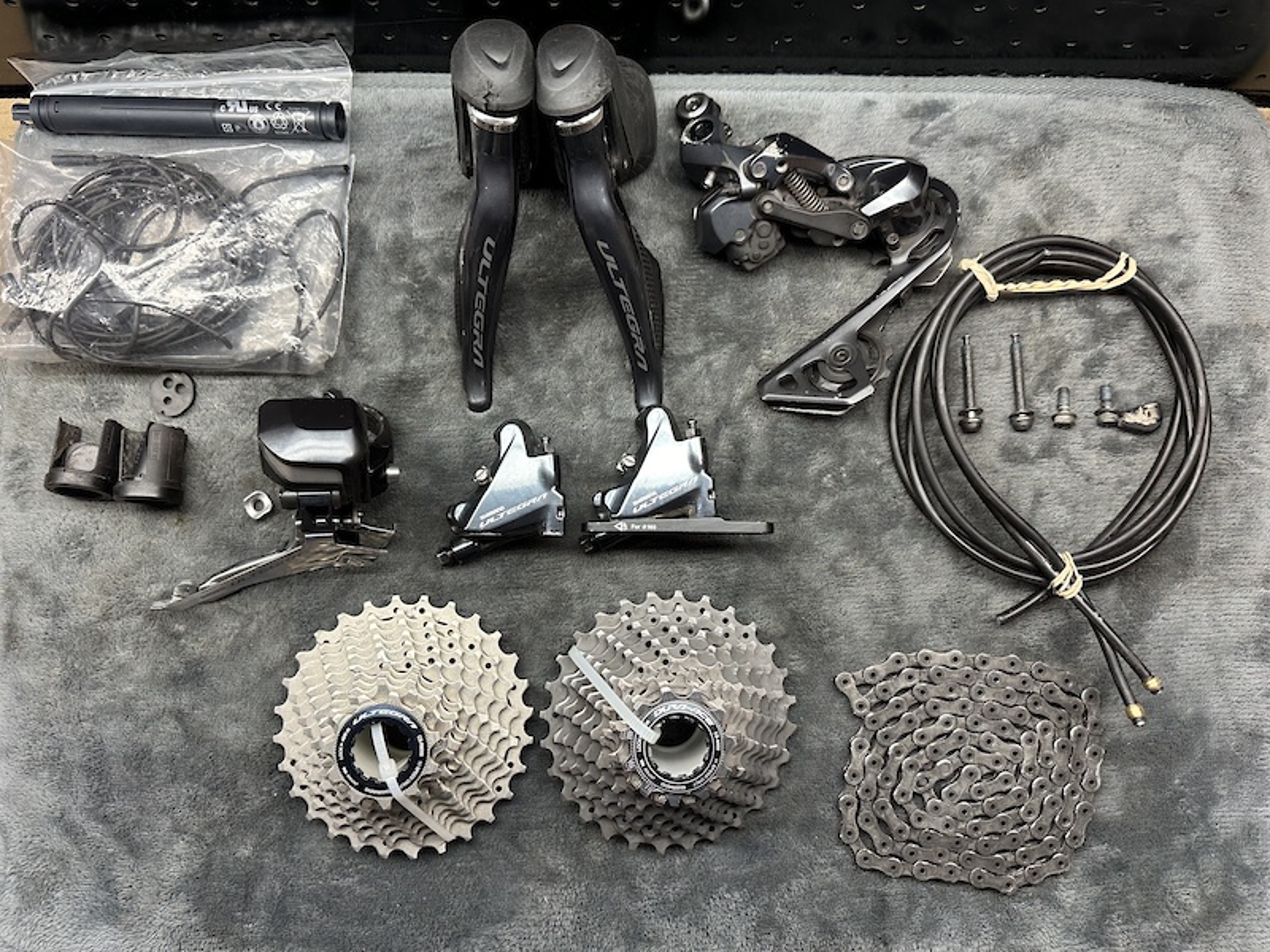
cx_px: 635
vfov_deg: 56.8
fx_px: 881
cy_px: 476
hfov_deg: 71.6
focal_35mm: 24
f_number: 1.78
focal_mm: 6.86
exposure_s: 1/60
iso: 125
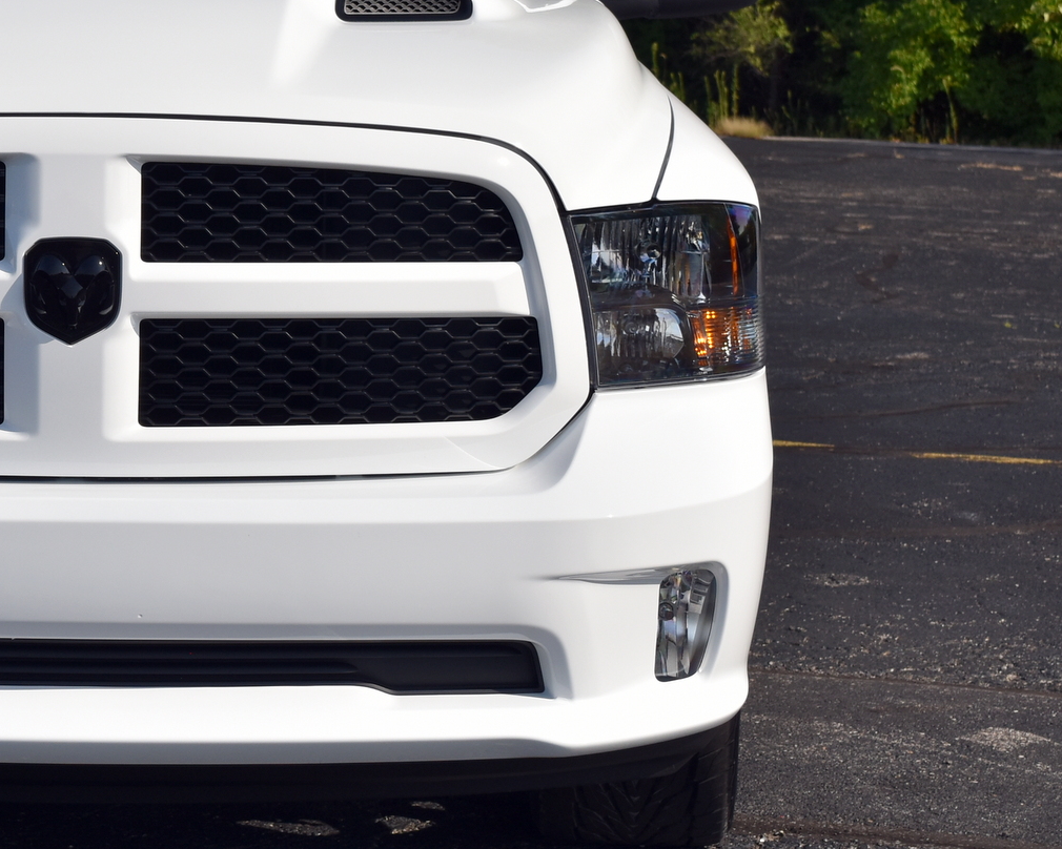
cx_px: 69
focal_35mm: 91
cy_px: 278
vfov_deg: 16.9
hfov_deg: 20.5
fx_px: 2860
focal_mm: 34
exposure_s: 1/320
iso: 200
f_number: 9
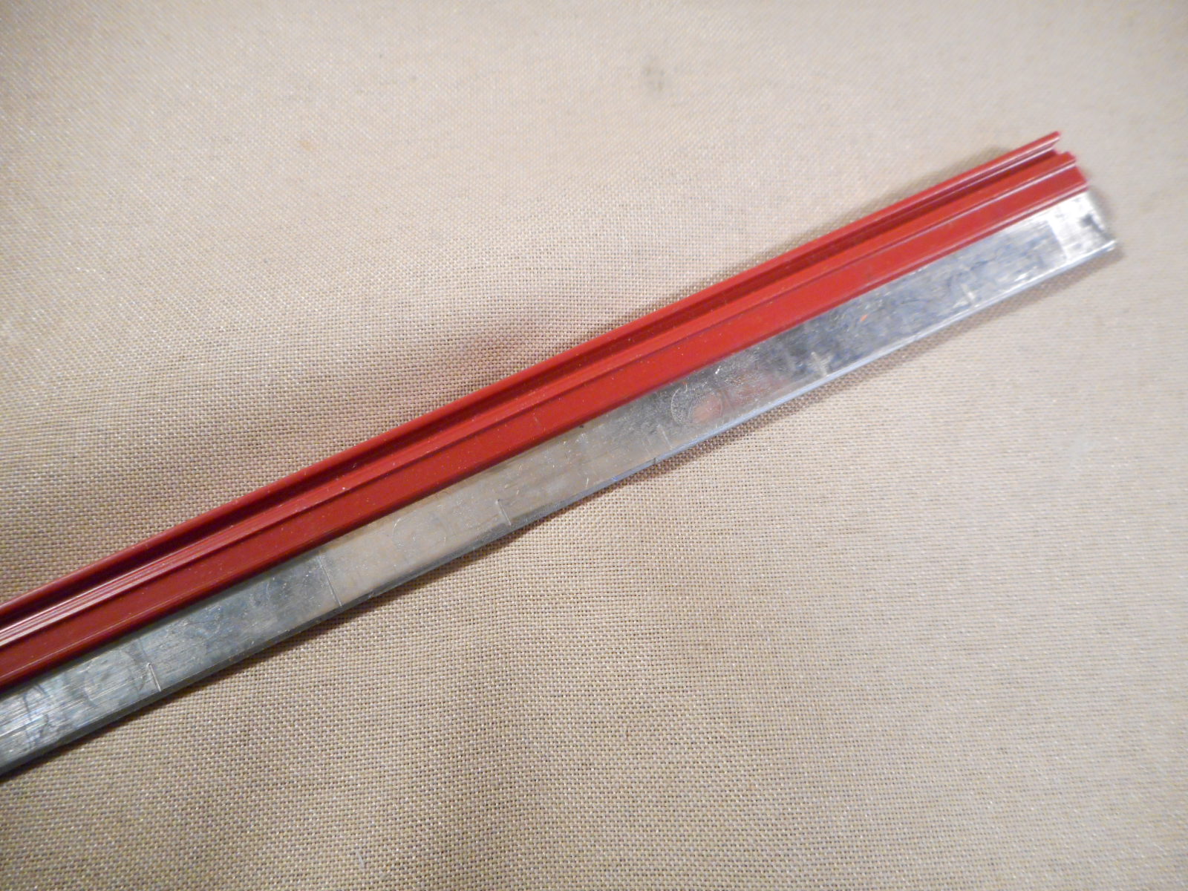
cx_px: 594
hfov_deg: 69.4
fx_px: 858
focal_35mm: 25
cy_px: 446
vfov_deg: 54.9
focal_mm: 4.5
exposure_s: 1/20
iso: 400
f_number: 3.7
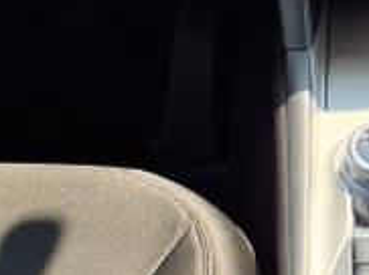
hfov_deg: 12.8
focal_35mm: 152
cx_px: 418
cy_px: 107
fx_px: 1618
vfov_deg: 9.7
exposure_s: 1/222
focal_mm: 3.58
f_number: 1.9
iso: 40
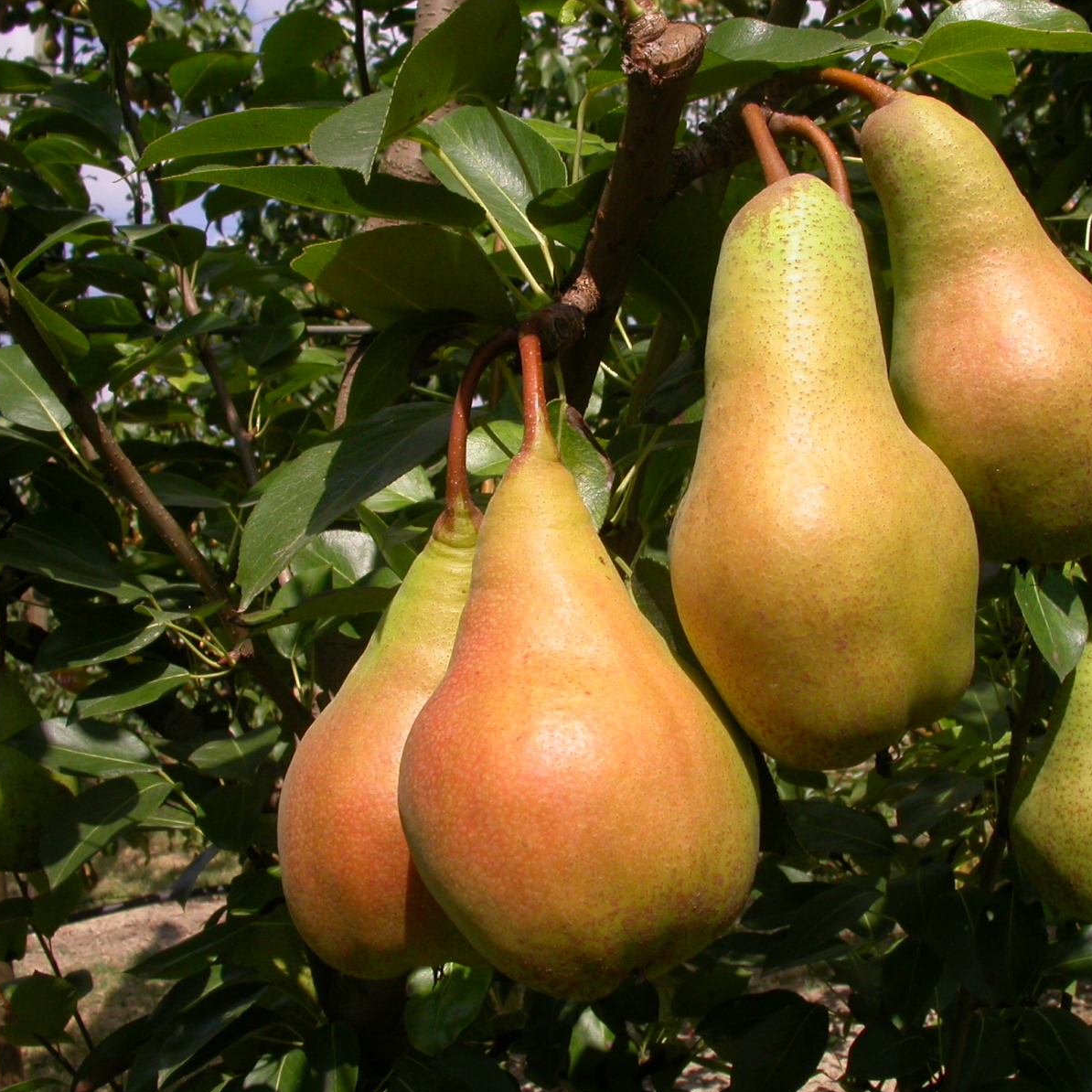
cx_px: 663
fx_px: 1606
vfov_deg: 37.6
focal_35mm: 45
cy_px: 547
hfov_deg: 37.4
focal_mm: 7.85
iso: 100
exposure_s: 1/342
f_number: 7.5
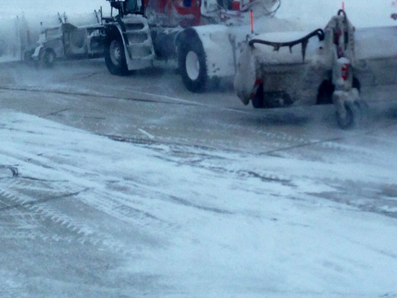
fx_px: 1170
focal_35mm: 102
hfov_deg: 19.3
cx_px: 226
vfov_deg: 14.3
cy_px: -3
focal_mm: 4.12
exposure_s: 1/1106
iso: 50
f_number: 2.4
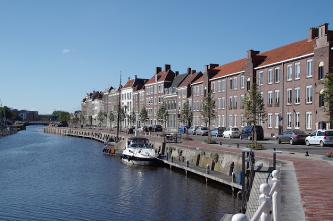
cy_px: 110
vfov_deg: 27.4
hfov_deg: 40.4
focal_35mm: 49
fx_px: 453
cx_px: 166
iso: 200
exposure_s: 1/1000
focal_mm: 33
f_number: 5.6
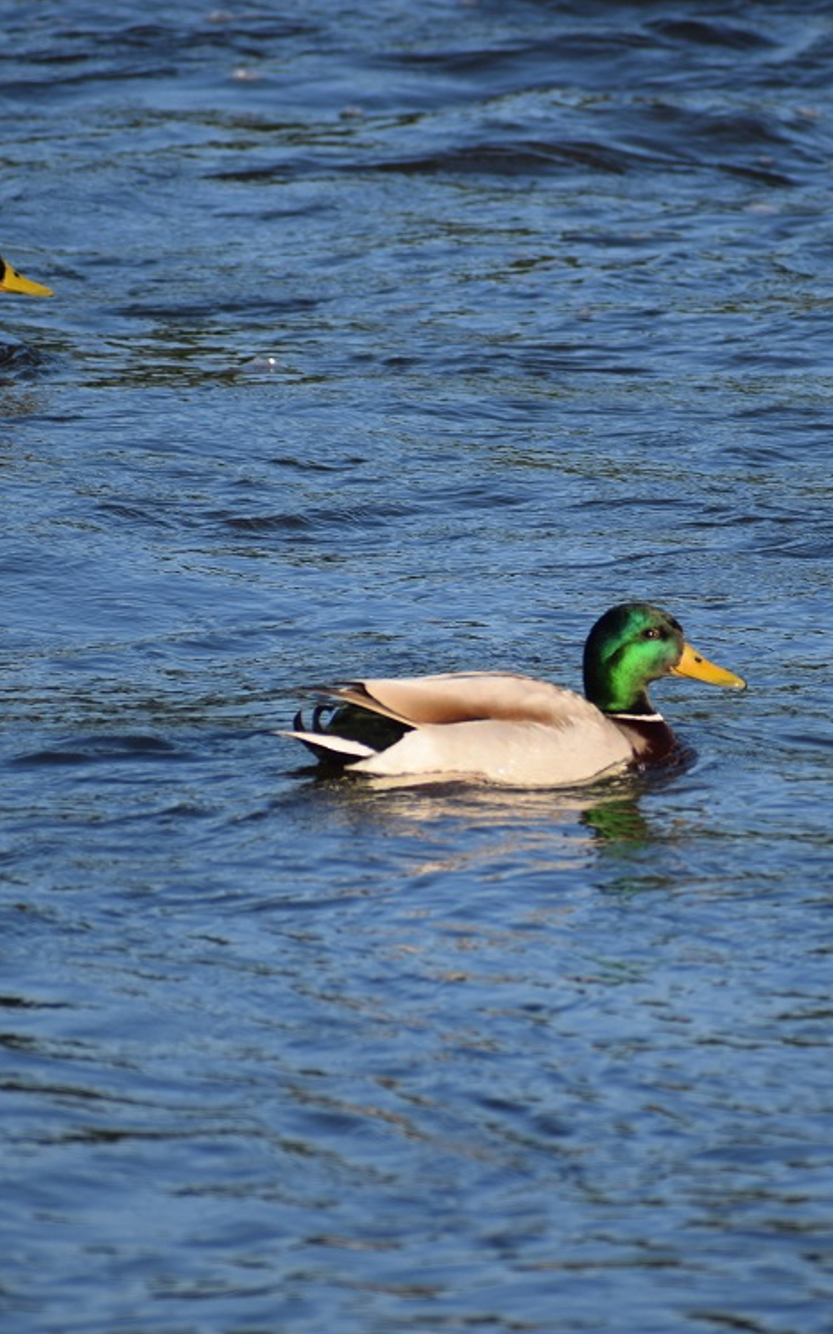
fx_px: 26869
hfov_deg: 1.8
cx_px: 539
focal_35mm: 739
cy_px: 657
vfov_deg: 2.8
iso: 200
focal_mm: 300
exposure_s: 1/500
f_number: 6.3
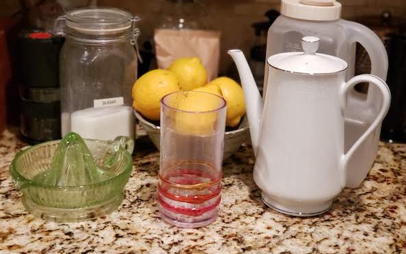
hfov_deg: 36.3
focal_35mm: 56
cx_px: 205
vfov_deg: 23.1
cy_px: 101
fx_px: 619
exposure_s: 1/24
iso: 320
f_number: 2.4
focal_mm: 6
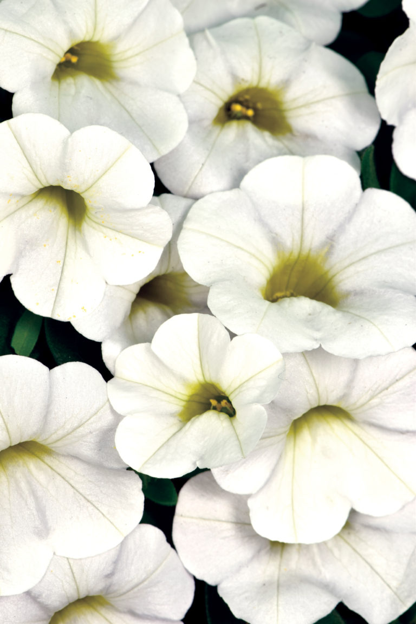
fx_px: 2730
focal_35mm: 158
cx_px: 208
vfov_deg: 13.0
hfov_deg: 8.7
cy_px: 312
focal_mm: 105
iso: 100
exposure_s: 1/50
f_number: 16
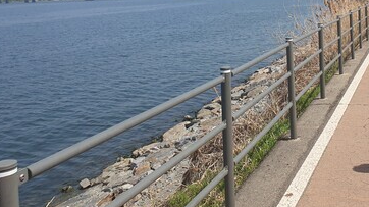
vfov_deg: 24.4
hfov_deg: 41.7
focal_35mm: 47
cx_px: 300
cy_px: 6
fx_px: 460
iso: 50
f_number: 2.4
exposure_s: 1/1756
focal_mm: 4.32
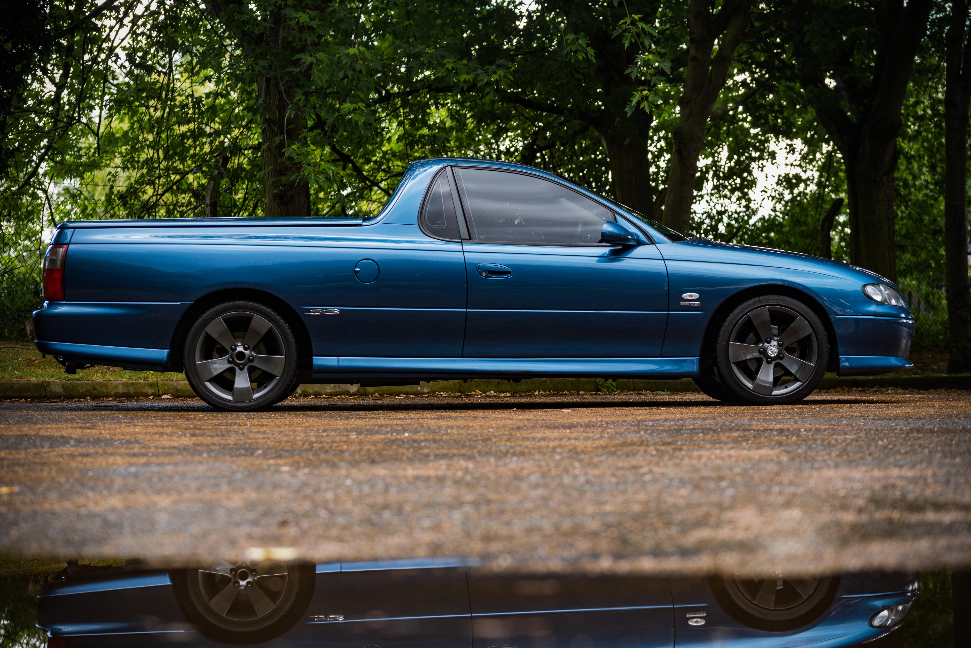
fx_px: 2833
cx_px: 486
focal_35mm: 105
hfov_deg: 19.4
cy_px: 324
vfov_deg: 13.1
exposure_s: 1/100
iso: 500
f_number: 4.5
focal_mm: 105
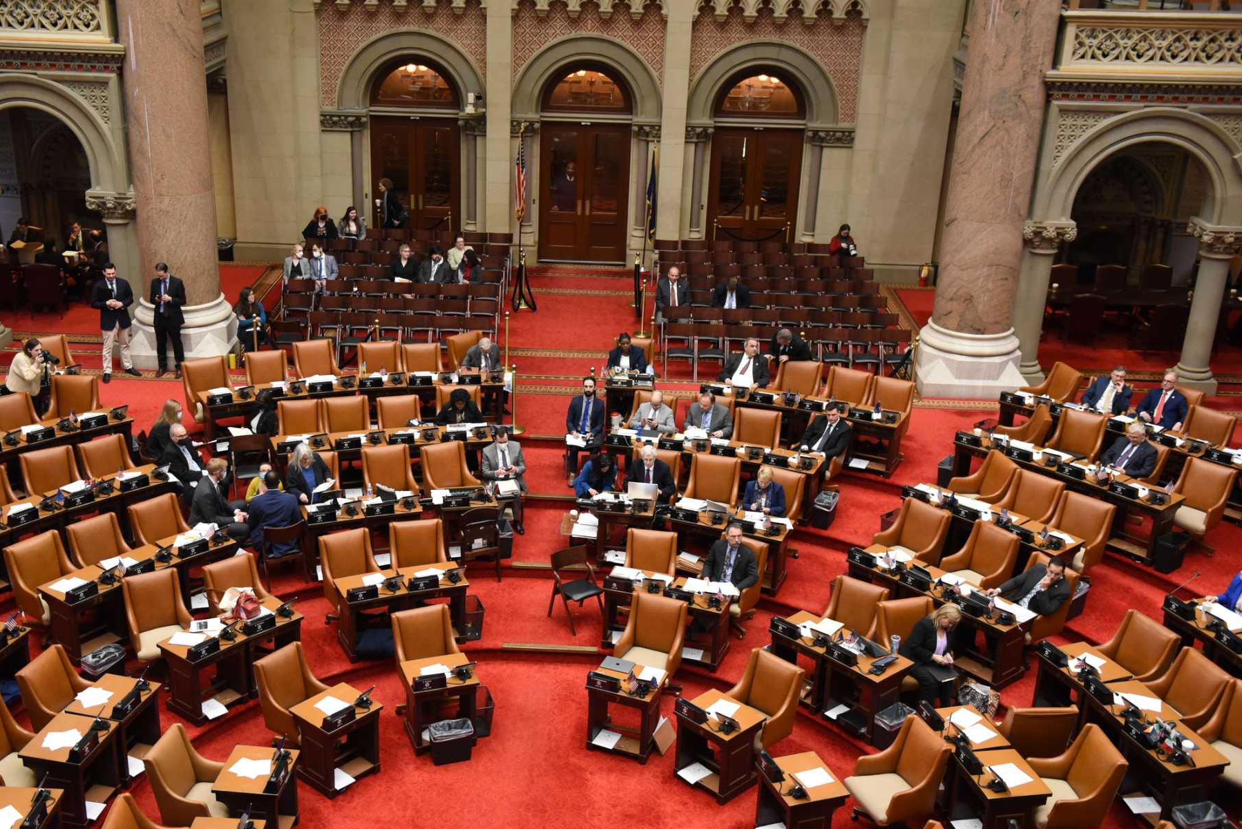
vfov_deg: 32.6
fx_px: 1415
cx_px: 562
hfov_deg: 47.3
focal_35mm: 41
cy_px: 439
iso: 4000
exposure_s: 1/320
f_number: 3.2
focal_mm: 36
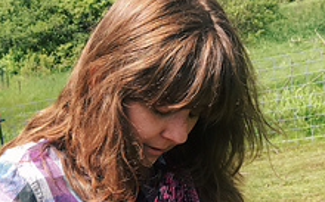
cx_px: -25
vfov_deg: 17.8
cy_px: 228
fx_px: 619
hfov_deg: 27.2
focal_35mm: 70
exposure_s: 1/578
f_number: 2.2
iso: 25
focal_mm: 4.15
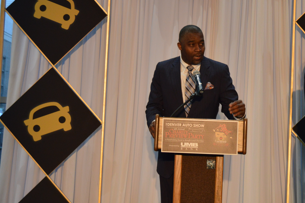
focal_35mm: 86
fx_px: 728
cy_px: 64
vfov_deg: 15.8
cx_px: 198
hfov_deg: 23.6
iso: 1000
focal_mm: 38
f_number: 4.8
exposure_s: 1/60
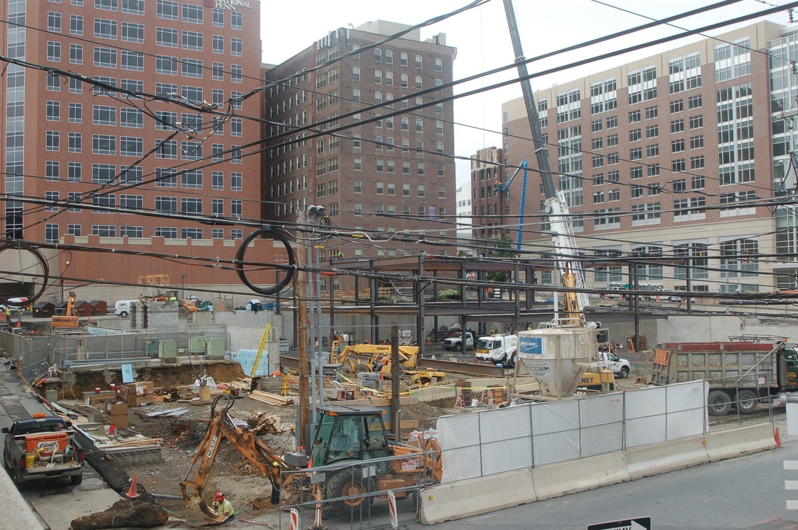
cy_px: 265
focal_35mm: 36
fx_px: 797
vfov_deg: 36.8
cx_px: 399
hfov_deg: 53.2
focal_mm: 24
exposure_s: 1/200
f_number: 7.1
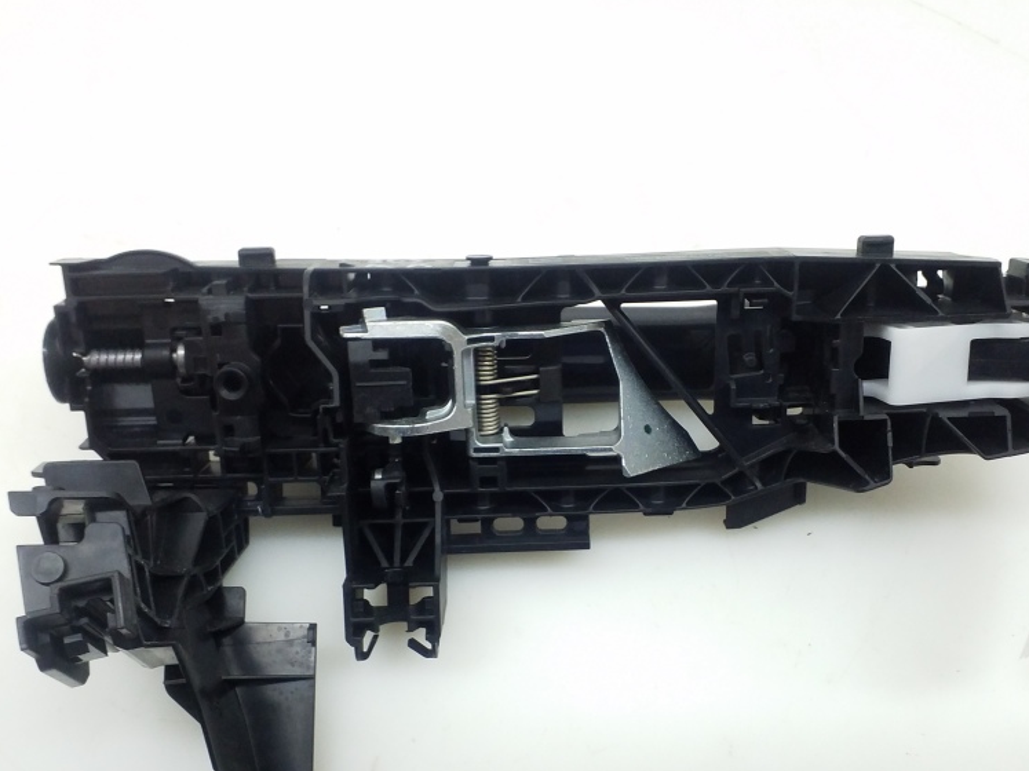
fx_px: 1100
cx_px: 541
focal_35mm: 37
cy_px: 514
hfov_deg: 50.1
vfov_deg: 38.2
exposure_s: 1/50
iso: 160
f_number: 1.9
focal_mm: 3.6
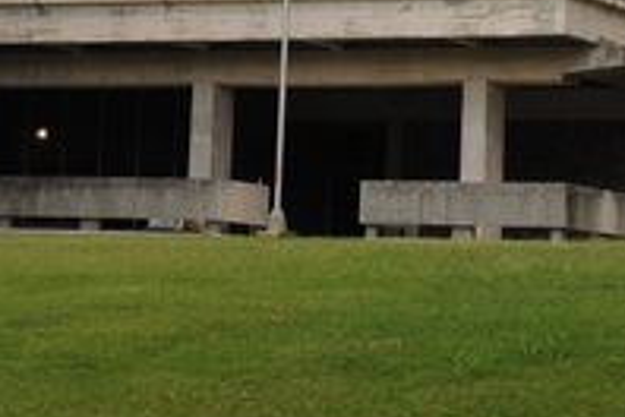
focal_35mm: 164
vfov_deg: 8.3
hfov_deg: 12.5
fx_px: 2847
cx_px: 227
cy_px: -111
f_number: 6.3
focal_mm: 24
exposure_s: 1/200
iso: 100
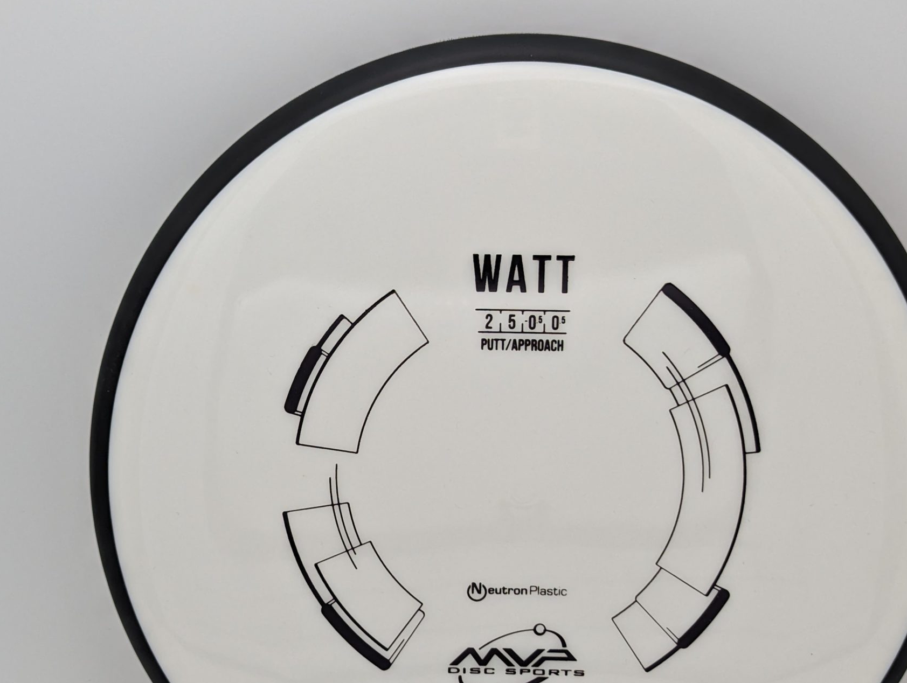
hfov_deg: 26.6
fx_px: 1916
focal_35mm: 73
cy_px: 464
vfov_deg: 20.1
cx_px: 506
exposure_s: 1/286
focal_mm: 6.81
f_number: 1.85
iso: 87
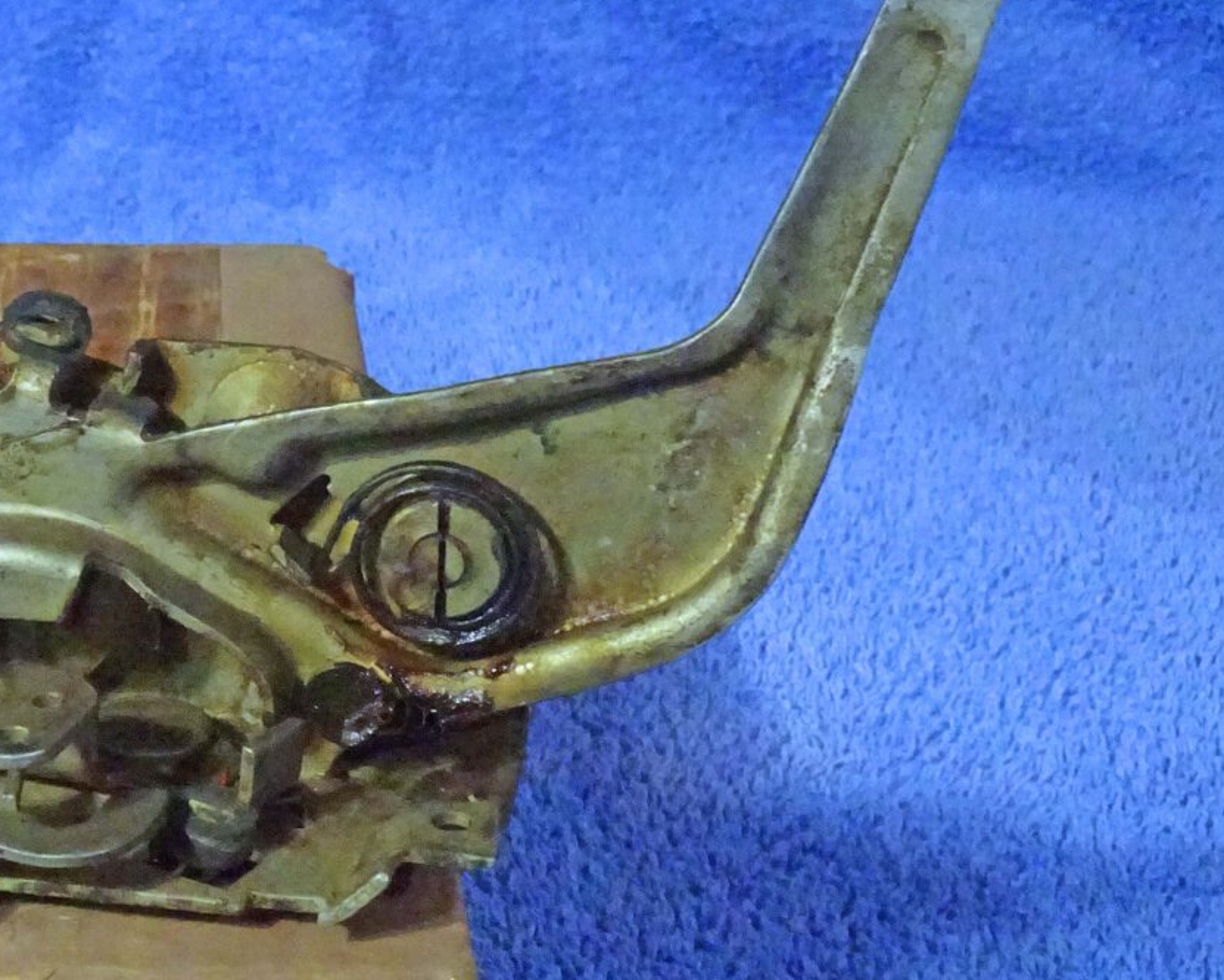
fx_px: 3007
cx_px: 147
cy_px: 650
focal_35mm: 83
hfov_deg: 22.5
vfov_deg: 18.5
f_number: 4.5
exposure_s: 1/50
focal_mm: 7.87
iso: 2500
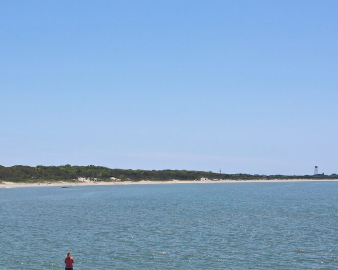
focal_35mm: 61
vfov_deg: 24.3
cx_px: 114
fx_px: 610
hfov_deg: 30.8
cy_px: 242
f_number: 6.3
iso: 100
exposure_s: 1/500
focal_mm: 10.26
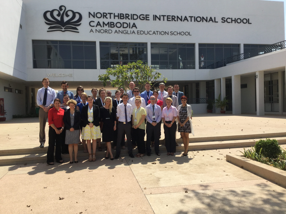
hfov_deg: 58.4
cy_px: 107
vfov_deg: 45.4
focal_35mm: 31
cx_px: 143
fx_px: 256
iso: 25
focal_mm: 3.3
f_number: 2.4
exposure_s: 1/1404
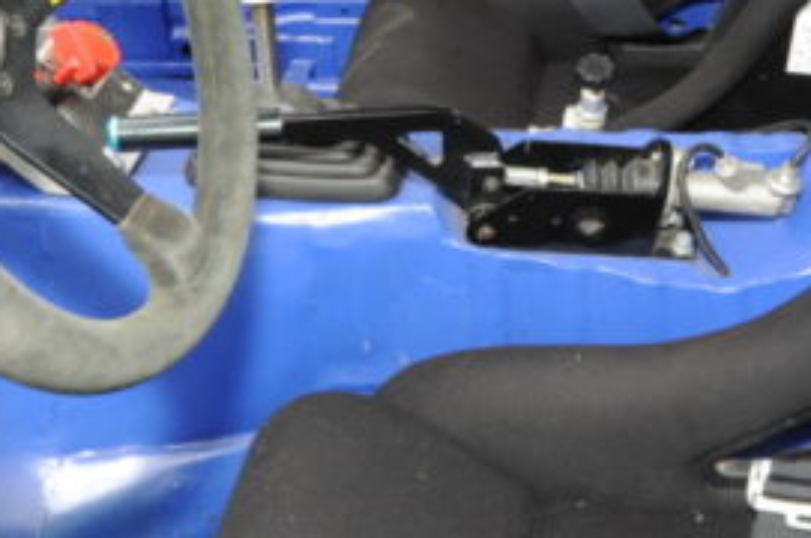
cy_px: 84
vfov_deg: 23.7
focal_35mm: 56
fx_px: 1260
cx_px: 596
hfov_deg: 35.0
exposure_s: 1/100
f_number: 8
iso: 1000
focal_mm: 14
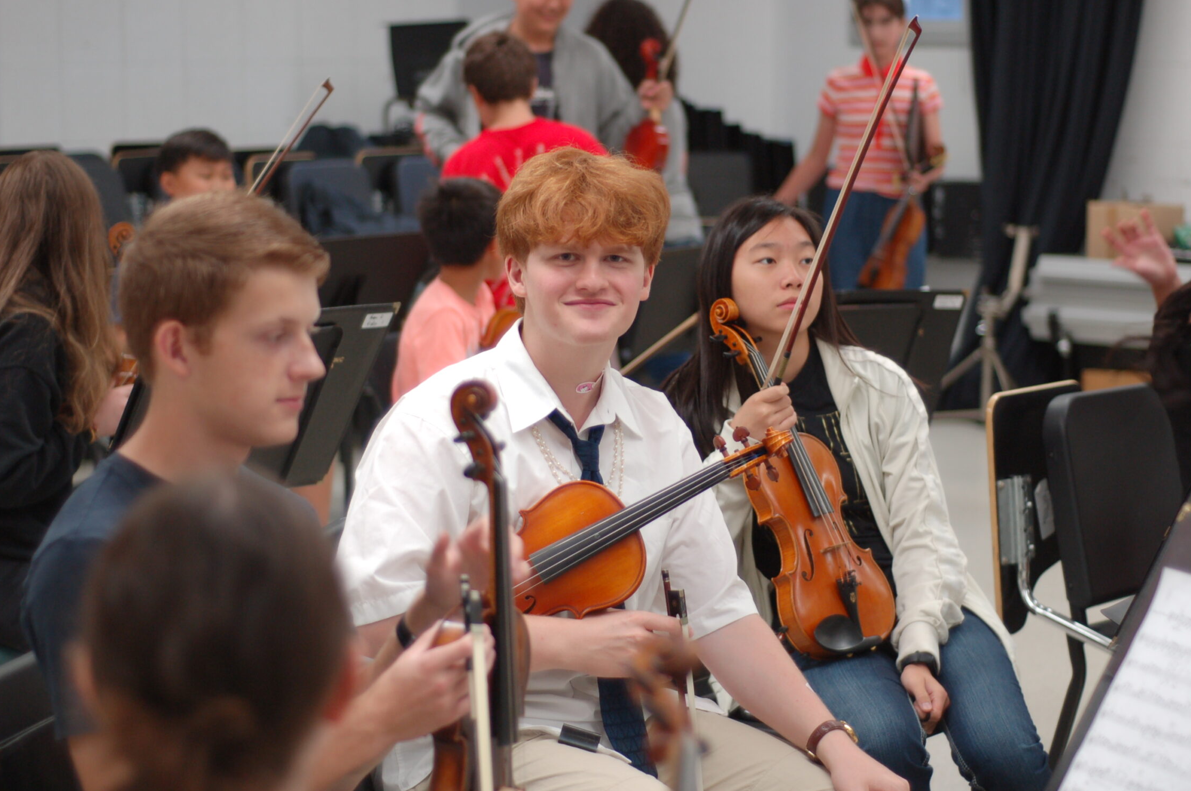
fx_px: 2842
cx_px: 643
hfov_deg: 23.7
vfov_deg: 15.9
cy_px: 402
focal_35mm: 86
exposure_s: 1/100
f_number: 1.8
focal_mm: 50
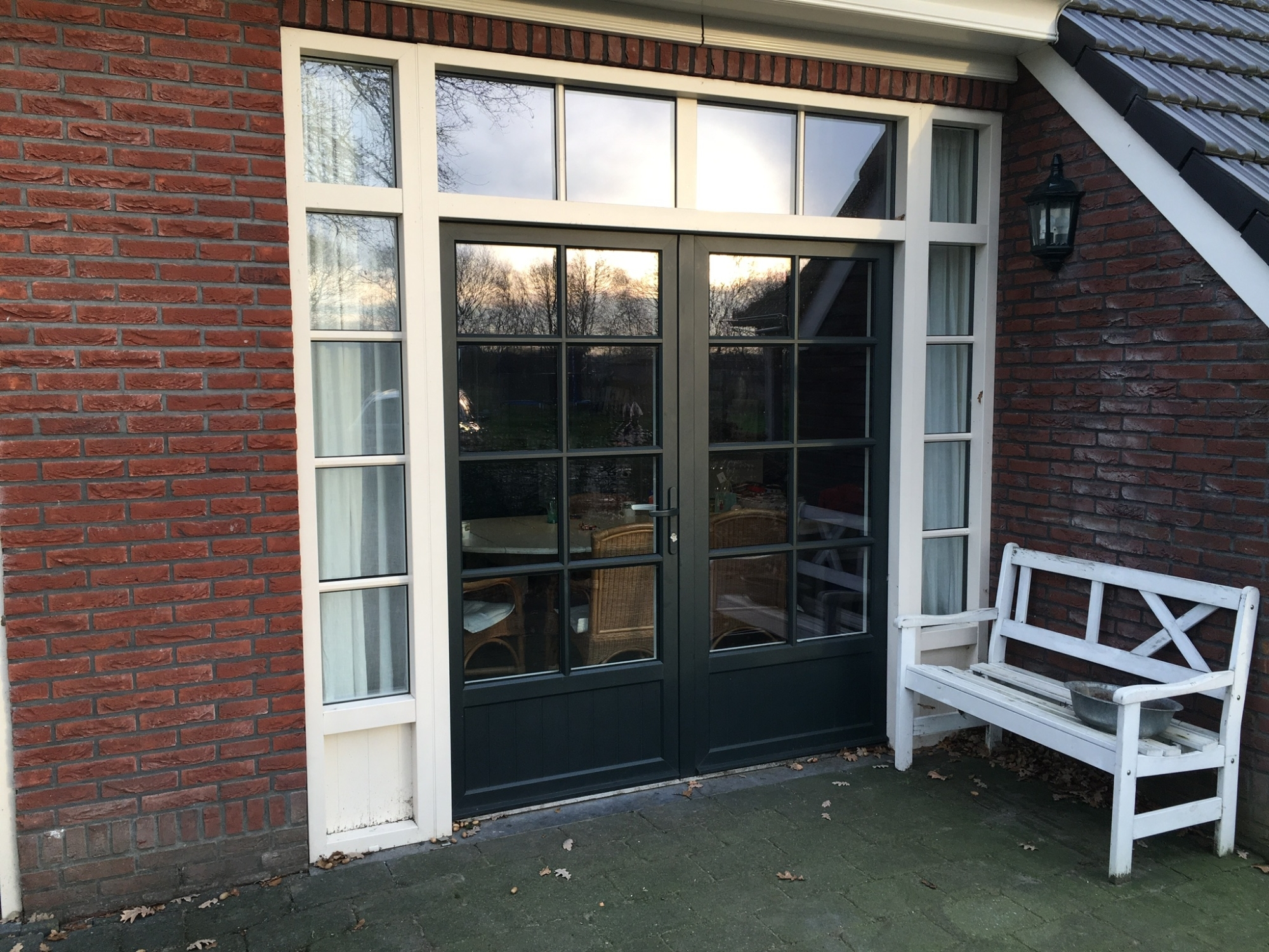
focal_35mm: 29
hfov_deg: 61.7
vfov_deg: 48.2
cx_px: 634
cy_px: 476
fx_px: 1063
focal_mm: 4.15
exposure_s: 1/100
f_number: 2.2
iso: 40
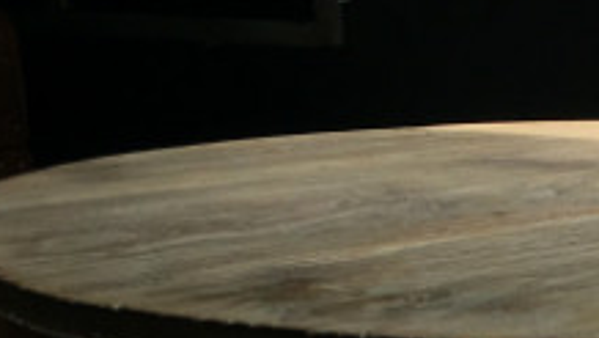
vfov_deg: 9.3
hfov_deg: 17.7
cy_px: 813
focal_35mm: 116
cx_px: 701
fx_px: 1844
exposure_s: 1/130
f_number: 2.2
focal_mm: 4.15
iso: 32
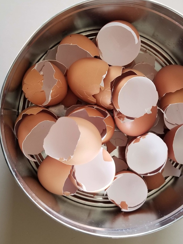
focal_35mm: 39
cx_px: 111
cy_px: 121
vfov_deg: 47.9
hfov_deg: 36.7
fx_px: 275
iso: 200
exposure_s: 1/18
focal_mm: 4.25
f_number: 1.7
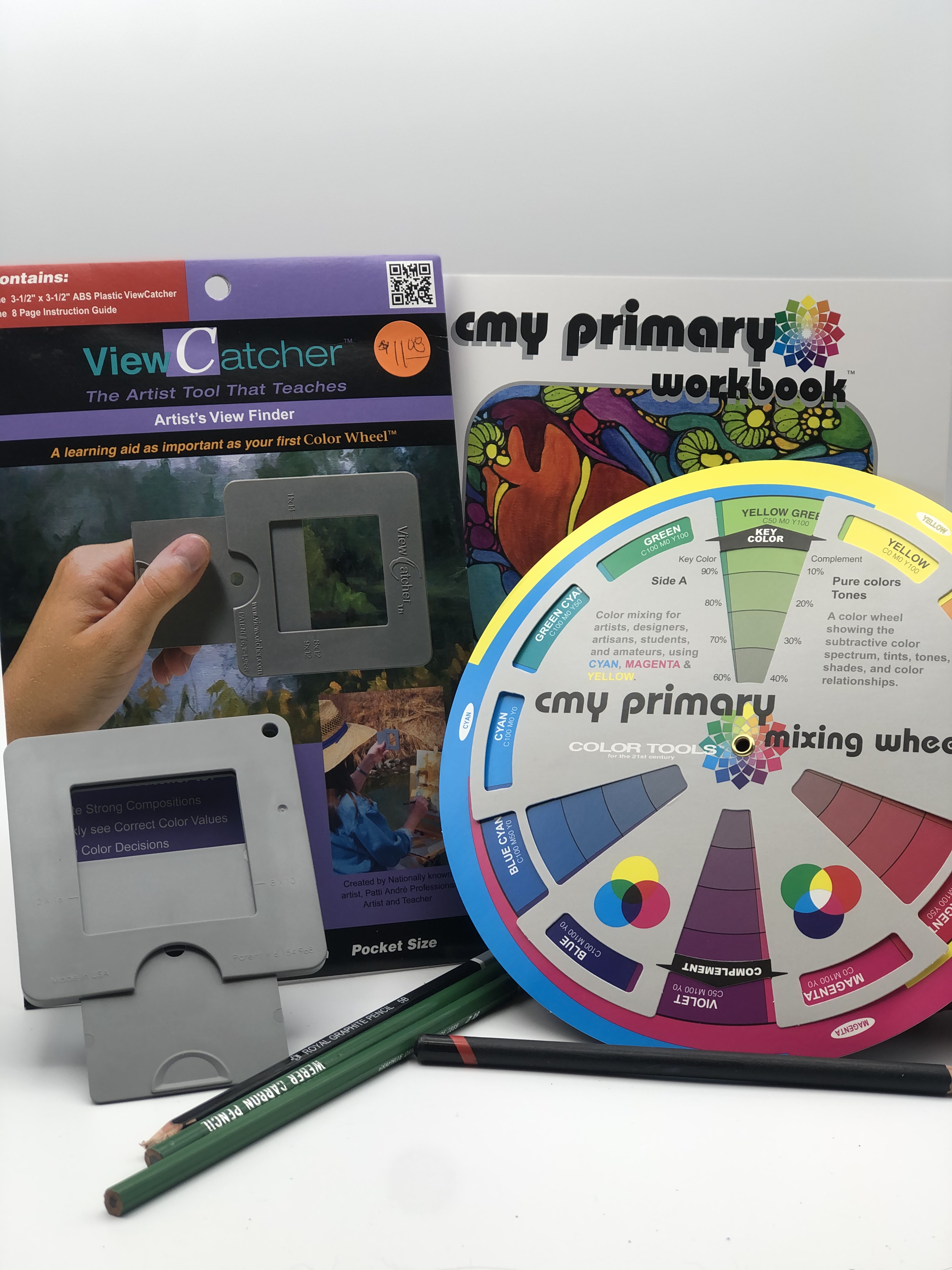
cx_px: 476
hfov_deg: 25.7
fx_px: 2090
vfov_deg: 33.8
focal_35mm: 57
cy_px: 635
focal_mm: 6.6
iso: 20
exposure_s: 1/117
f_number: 2.8
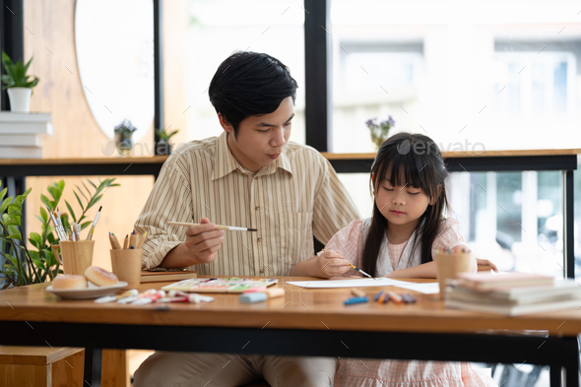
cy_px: 194
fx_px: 807
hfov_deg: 39.6
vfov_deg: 27.0
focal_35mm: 50
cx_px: 290
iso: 100
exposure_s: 1/250
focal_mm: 50
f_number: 1.2
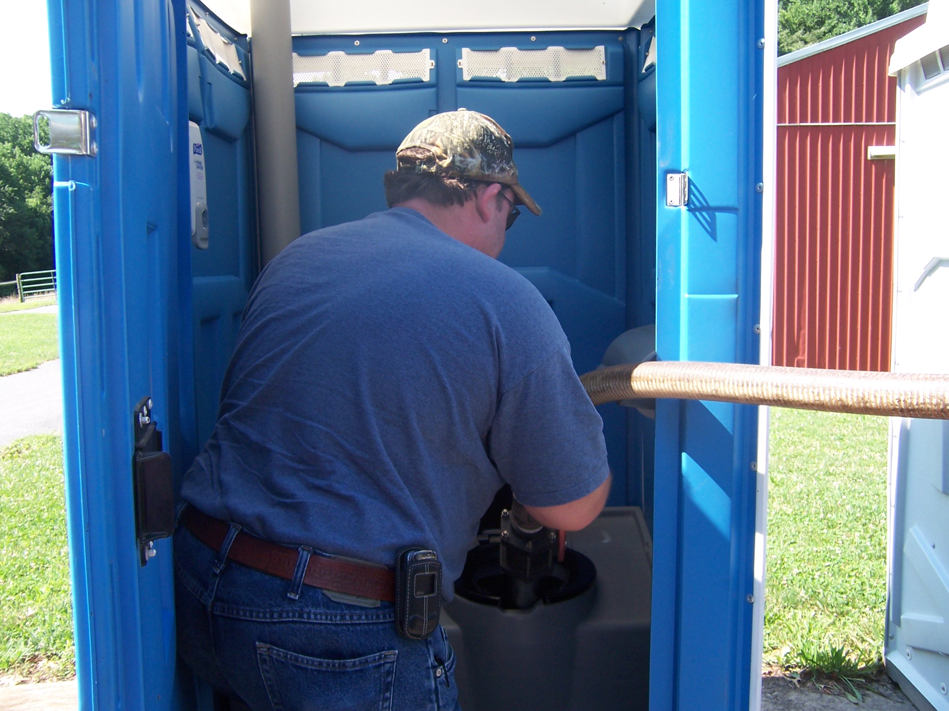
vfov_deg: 42.9
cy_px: 356
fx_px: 905
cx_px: 474
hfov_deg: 55.4
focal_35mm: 33
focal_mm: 5.5
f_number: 3.4
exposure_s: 1/180
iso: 80
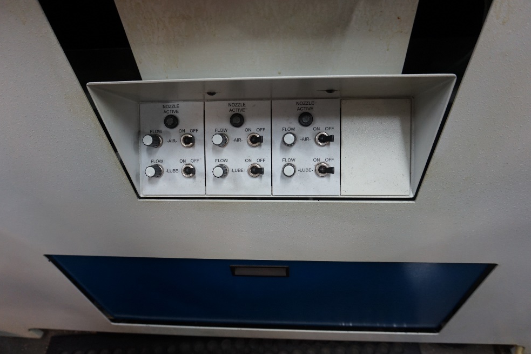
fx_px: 369
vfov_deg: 51.3
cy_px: 176
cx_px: 263
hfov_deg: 71.5
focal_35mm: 25
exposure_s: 1/60
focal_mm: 16
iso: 1000
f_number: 4
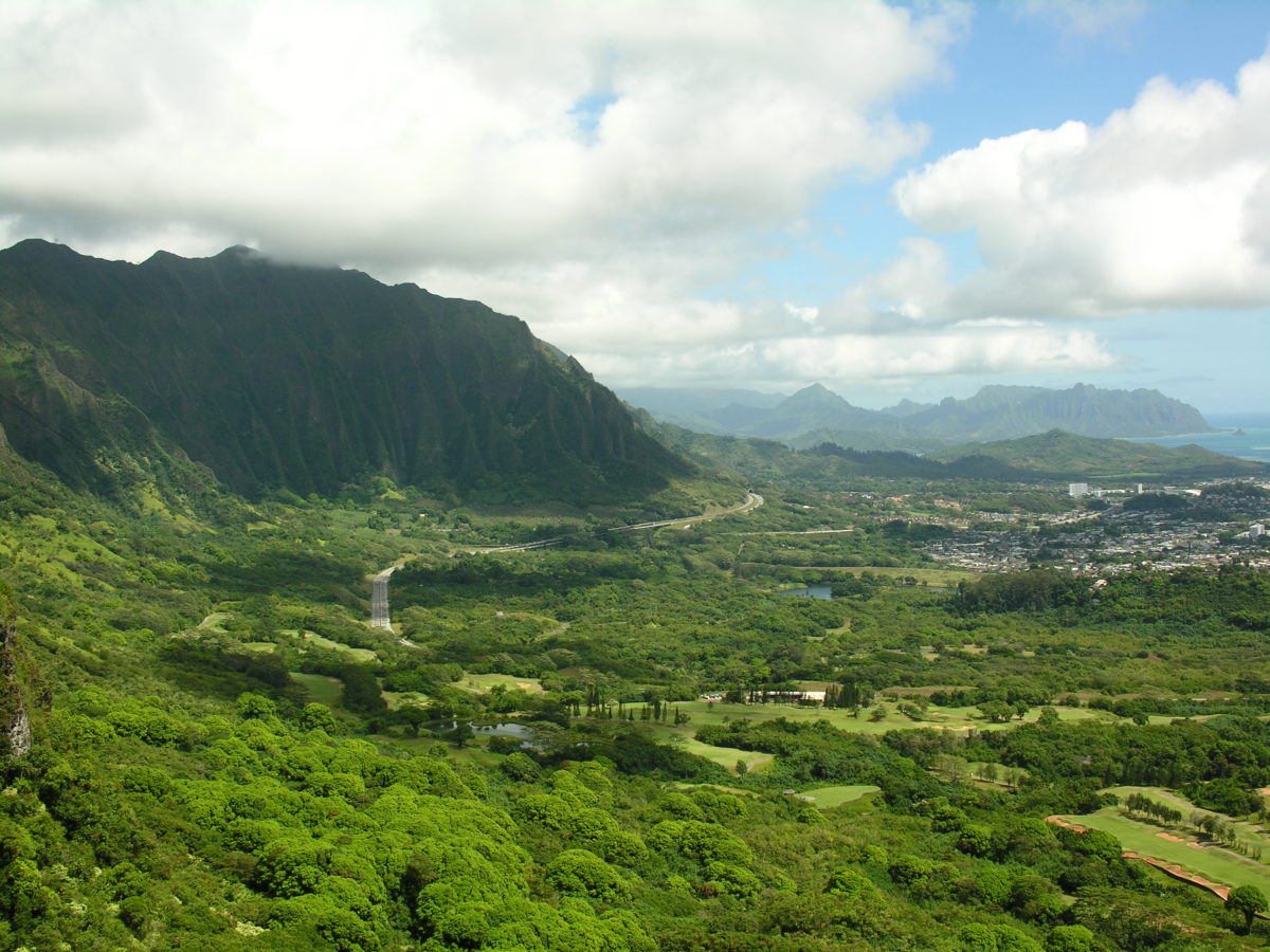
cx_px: 635
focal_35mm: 43
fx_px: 1578
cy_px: 476
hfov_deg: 43.9
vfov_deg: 33.6
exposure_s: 1/140
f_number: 7.3
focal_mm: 11
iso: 50
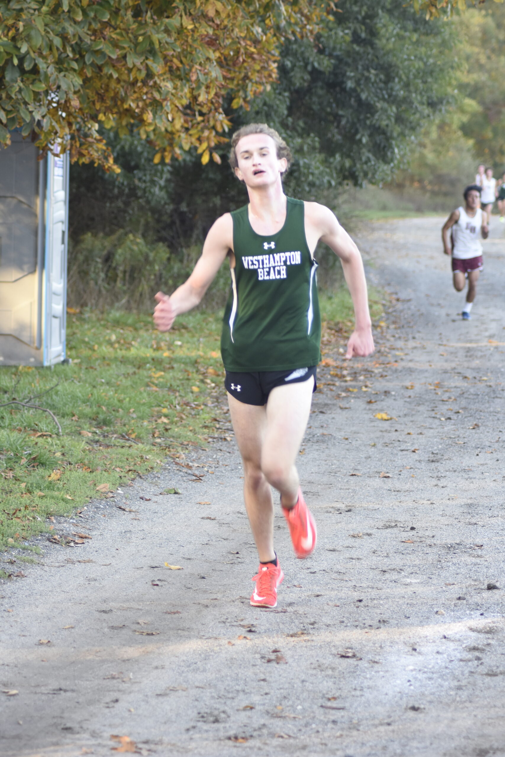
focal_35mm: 150
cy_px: 378
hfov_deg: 9.1
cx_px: 252
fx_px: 3156
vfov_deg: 13.7
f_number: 4
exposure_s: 1/160
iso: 640
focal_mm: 100
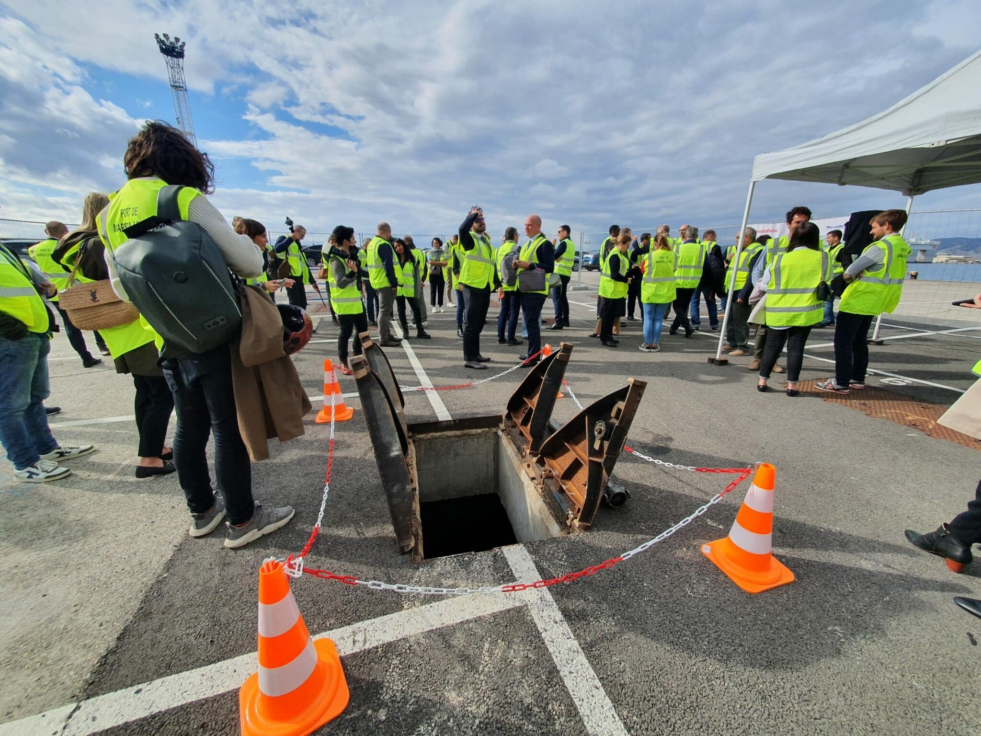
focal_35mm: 13
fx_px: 368
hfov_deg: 106.2
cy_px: 368
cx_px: 490
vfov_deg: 89.9
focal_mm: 1.8
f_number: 2.2
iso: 50
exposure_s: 1/1052
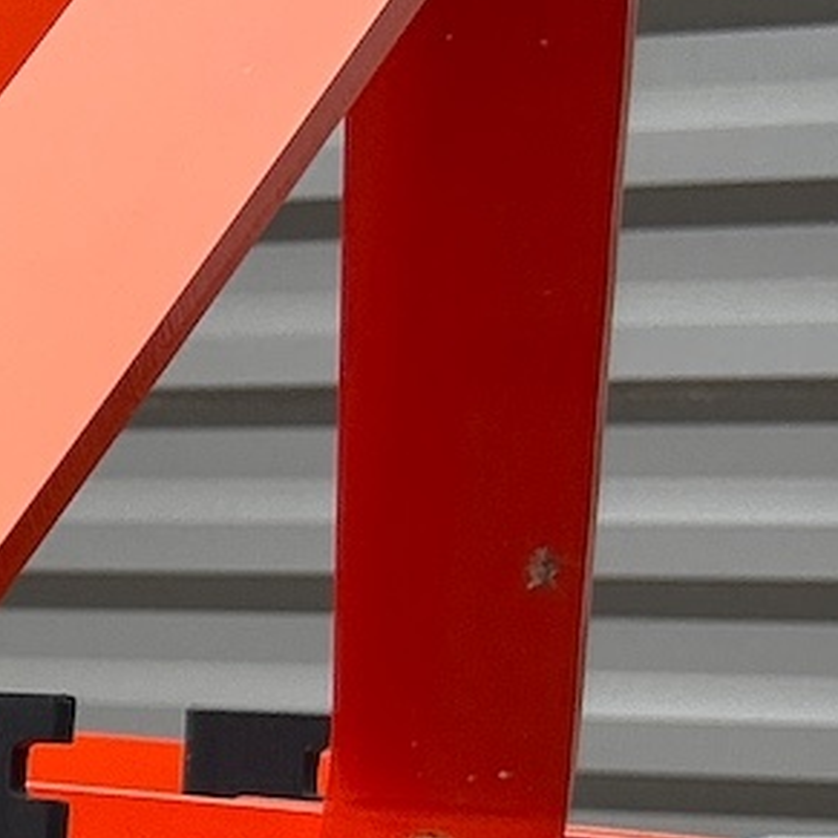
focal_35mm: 159
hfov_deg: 9.7
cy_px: 904
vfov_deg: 10.9
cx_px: -1204
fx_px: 4355
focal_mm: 5.7
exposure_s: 1/687
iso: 50
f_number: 1.5
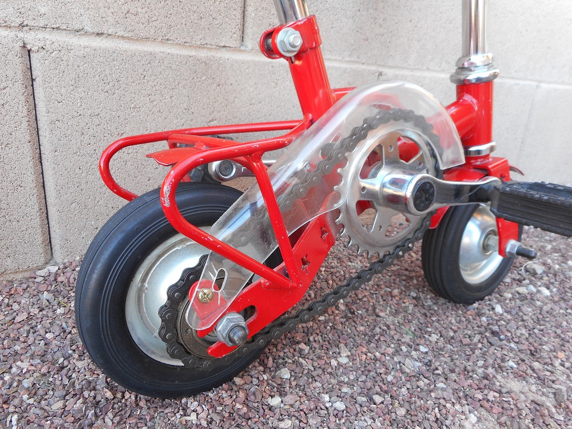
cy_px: 214
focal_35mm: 25
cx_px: 286
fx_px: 413
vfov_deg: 54.9
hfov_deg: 69.4
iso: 110
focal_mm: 4.5
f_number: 3.7
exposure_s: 1/30
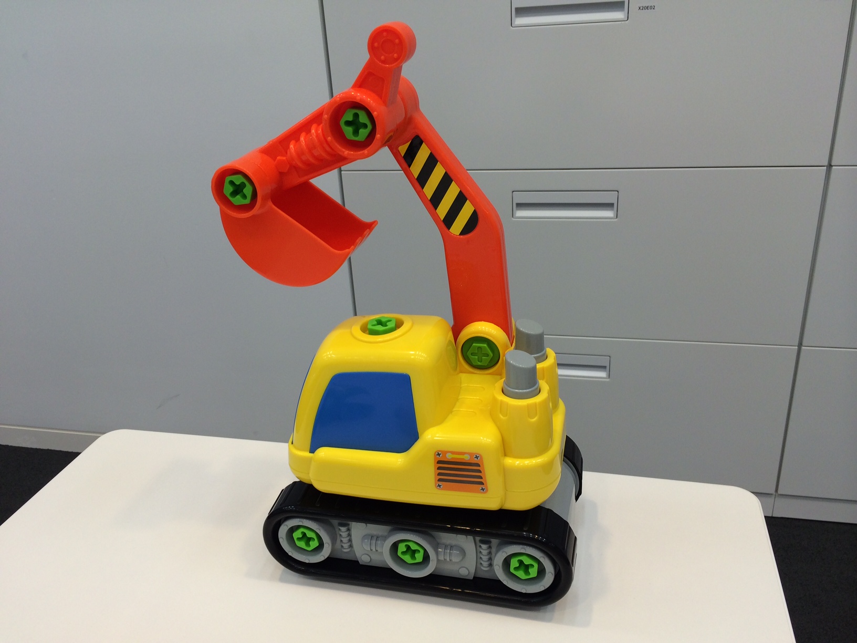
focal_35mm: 30
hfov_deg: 60.0
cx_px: 428
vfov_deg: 46.8
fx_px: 743
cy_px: 322
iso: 50
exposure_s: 1/60
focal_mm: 4.12
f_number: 2.2
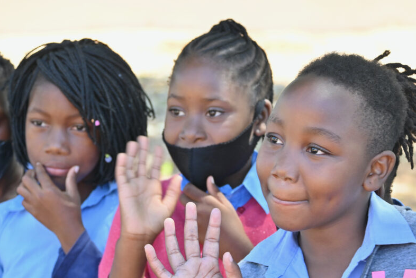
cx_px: 243
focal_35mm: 172
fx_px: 1987
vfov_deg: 8.0
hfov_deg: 11.9
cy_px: 180
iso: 400
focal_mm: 88
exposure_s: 1/200
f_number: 5
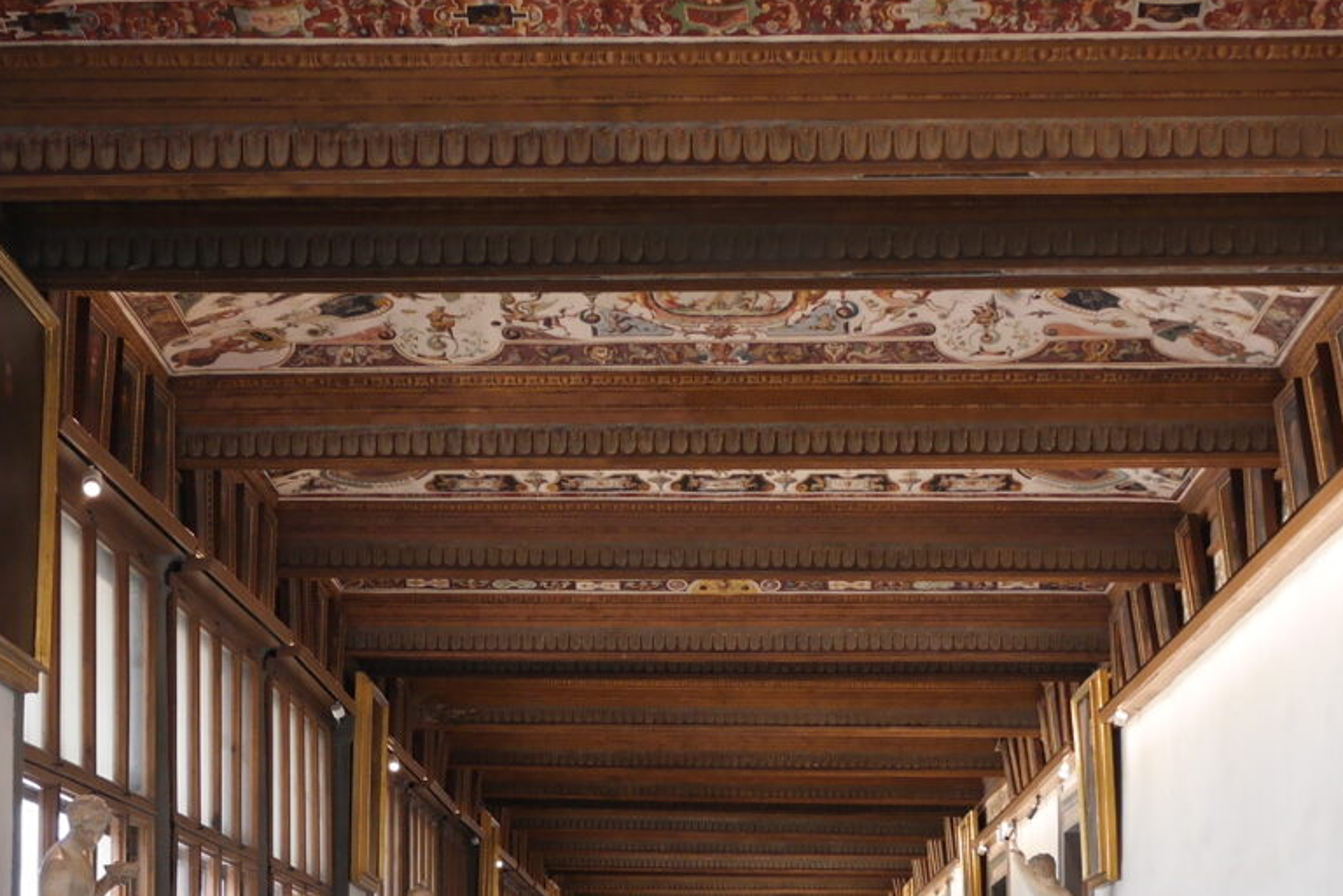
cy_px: 960
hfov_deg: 25.4
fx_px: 2984
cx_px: 684
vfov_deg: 16.6
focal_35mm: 80
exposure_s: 1/80
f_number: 3.5
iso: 800
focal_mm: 20
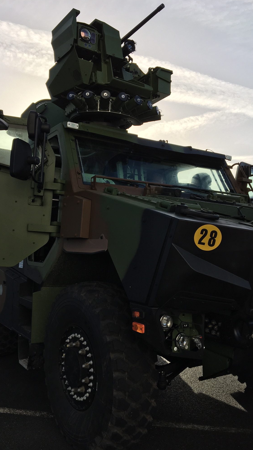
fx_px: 381
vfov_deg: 61.0
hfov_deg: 36.7
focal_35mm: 32
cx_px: 122
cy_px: 225
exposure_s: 1/2137
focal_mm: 4.15
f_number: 2.2
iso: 25
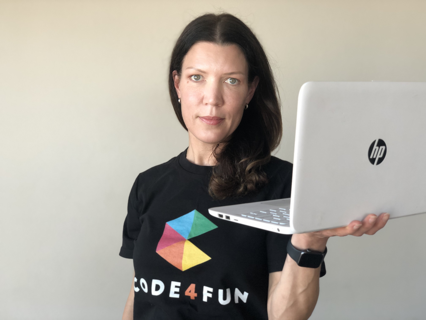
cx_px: 213
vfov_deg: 28.0
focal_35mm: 52
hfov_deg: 36.8
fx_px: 640
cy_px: 160
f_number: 2.4
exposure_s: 1/60
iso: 50
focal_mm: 6
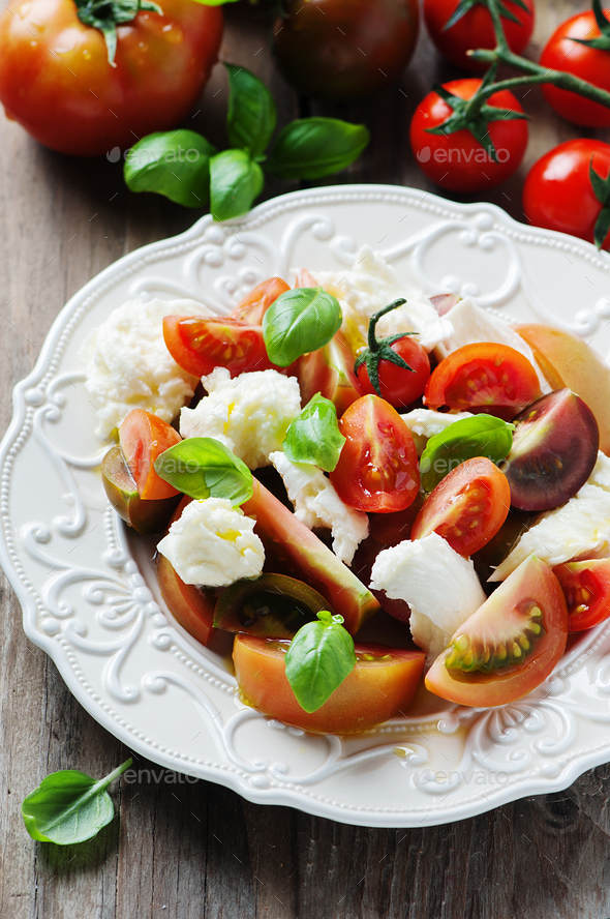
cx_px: 305
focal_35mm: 158
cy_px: 460
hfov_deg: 8.7
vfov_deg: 13.1
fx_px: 4012
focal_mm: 105
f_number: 7.1
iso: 100
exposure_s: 1/160
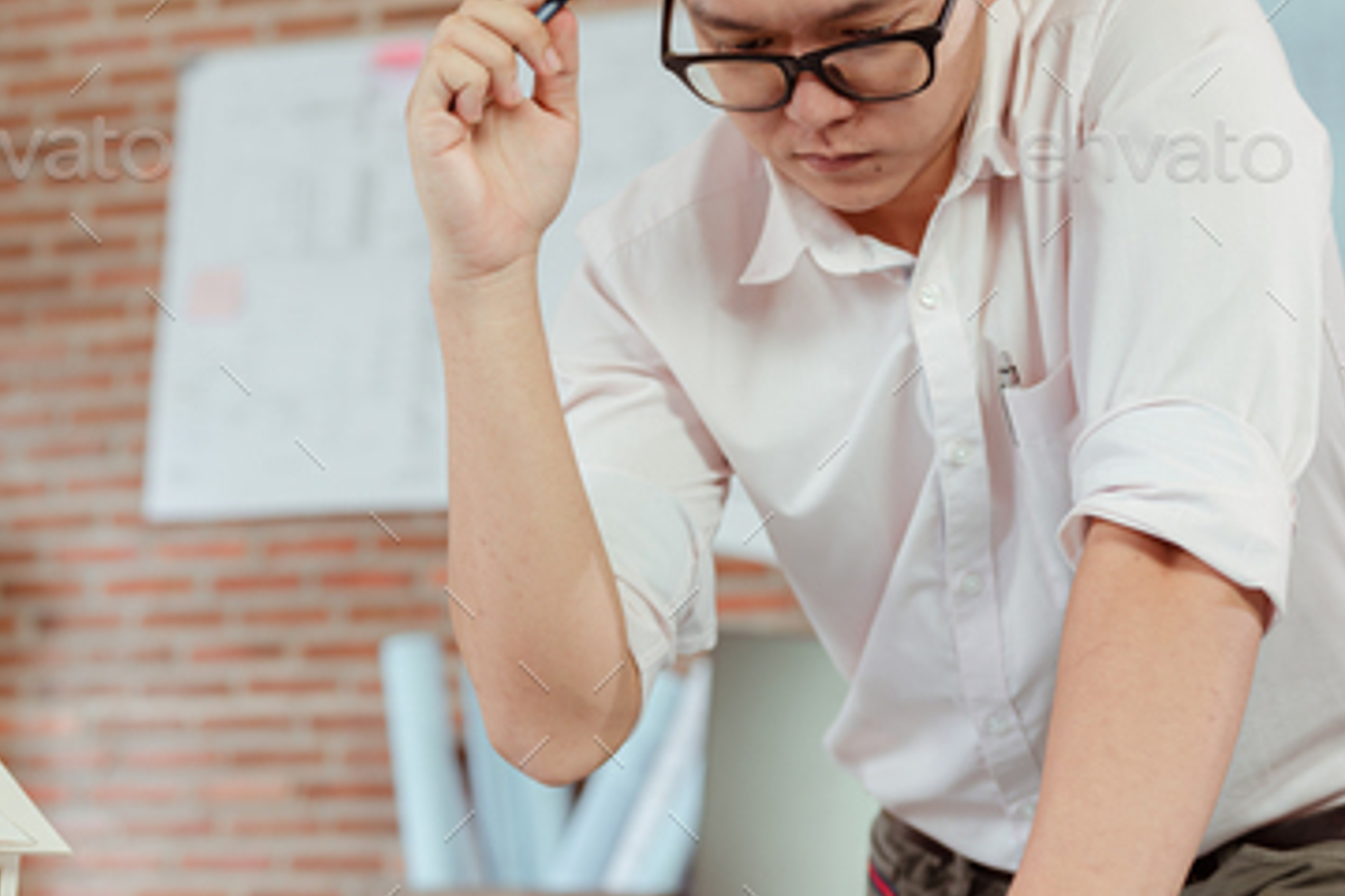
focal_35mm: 82
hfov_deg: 24.7
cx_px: 553
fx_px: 3063
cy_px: 327
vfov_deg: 16.6
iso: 80
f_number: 2.5
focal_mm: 50
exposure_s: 1/100
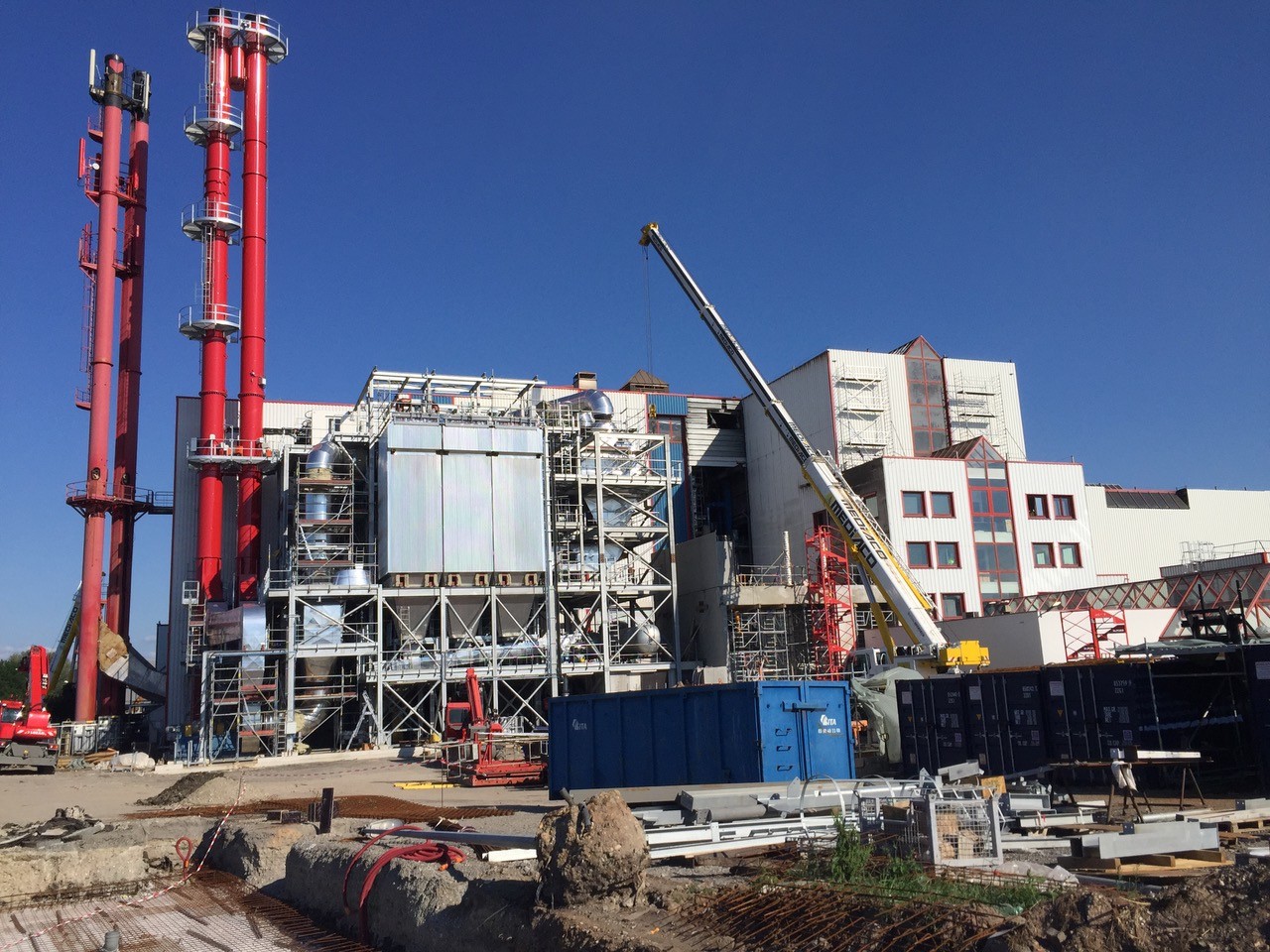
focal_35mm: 29
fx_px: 1064
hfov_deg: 61.7
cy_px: 476
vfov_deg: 48.2
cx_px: 635
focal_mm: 4.15
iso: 32
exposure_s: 1/3968
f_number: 2.2
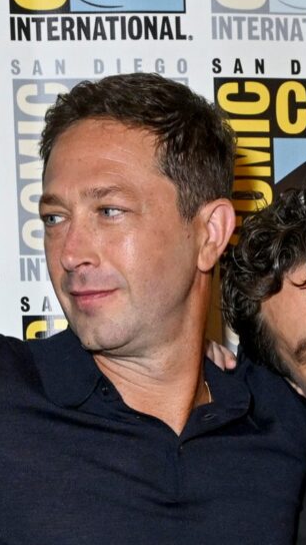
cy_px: 676
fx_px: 1991
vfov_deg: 15.0
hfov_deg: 8.7
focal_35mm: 138
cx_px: 302
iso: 1250
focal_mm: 35
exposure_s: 1/160
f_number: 6.3
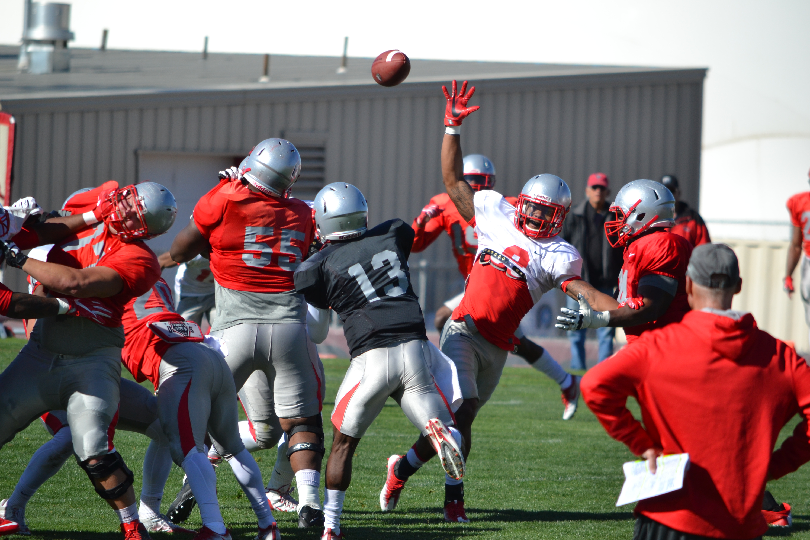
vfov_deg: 3.1
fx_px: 10124
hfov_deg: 4.6
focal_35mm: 450
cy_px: 270
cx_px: 405
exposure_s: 1/1600
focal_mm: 300
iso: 400
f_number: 6.3
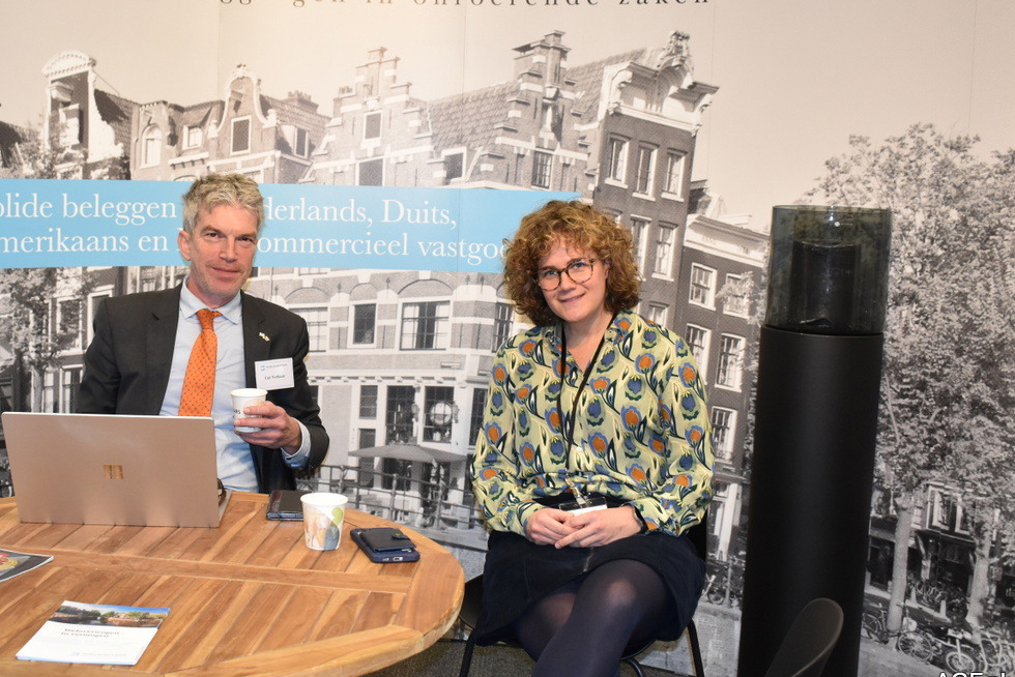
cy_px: 278
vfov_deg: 28.6
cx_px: 373
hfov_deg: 41.6
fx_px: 1325
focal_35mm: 47
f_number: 5
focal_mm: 24
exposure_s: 1/60
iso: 1100
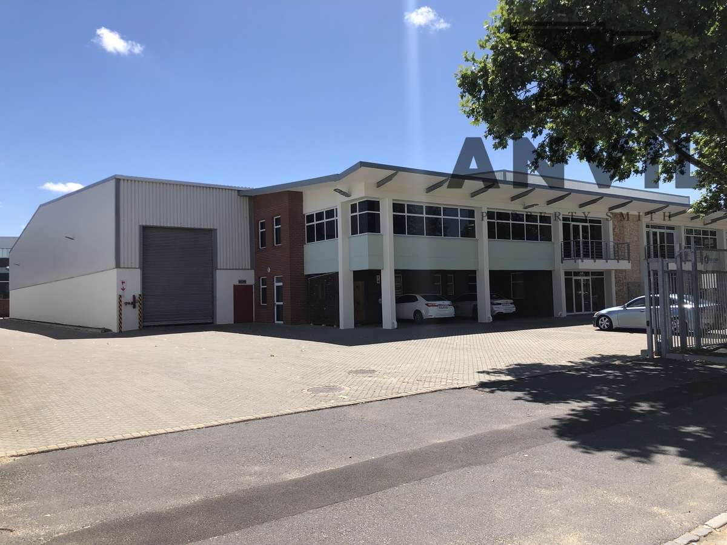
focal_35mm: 28
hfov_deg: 63.4
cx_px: 364
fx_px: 588
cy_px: 272
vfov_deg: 49.7
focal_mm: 4
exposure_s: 1/2000
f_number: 1.8
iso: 20
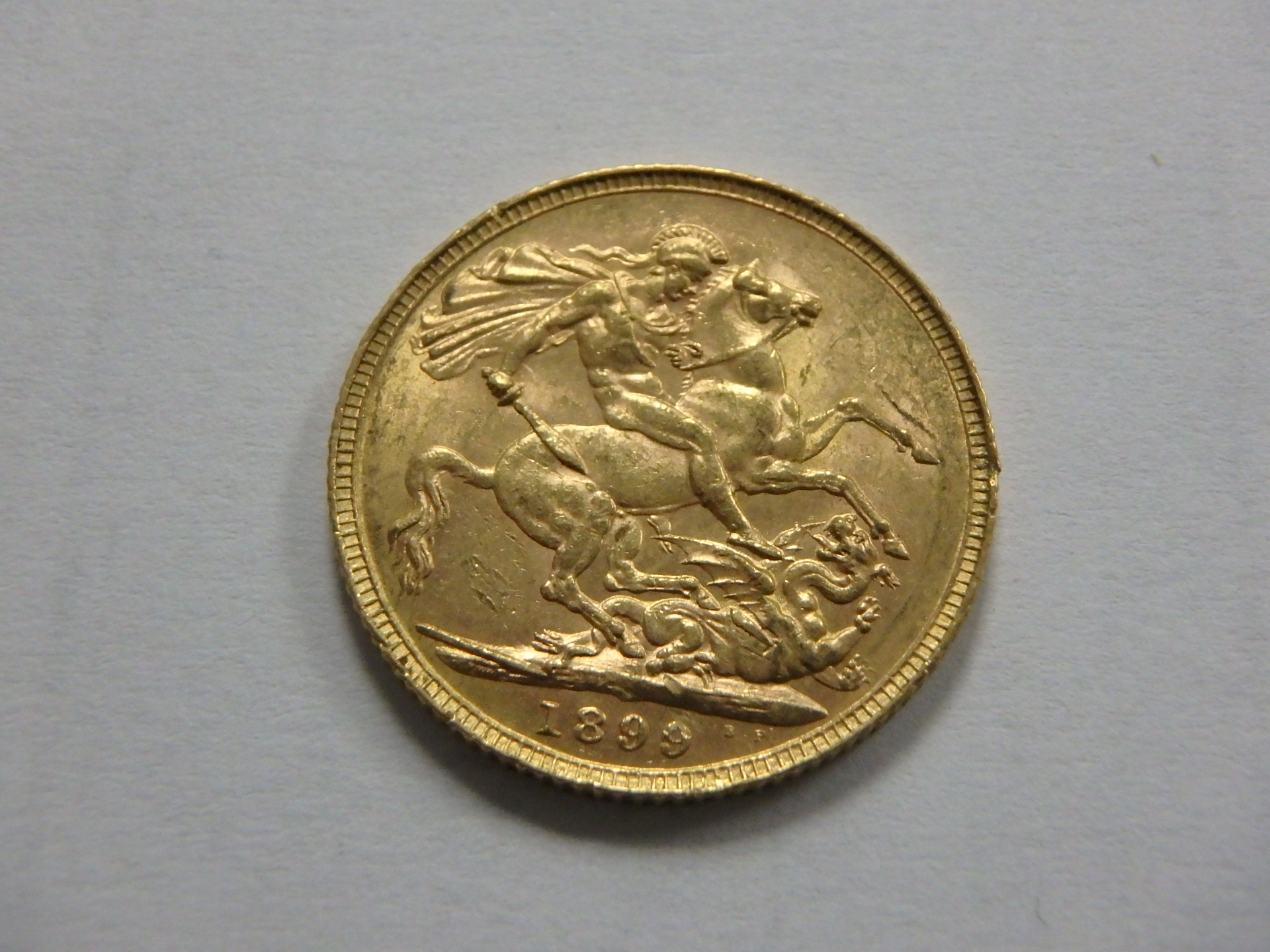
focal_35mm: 49
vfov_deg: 29.7
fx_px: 1798
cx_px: 635
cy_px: 476
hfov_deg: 38.9
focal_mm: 8.7
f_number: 5.2
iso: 800
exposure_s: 1/60
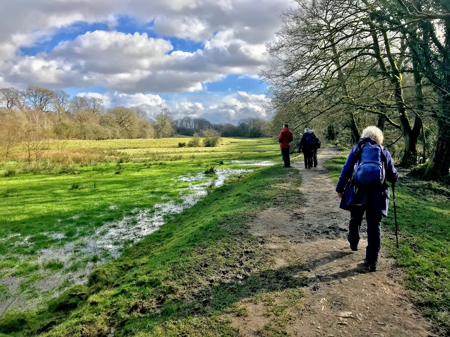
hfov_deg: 63.4
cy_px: 168
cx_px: 225
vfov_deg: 49.7
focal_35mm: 28
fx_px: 364
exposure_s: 1/1650
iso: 20
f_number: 1.8
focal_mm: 3.99
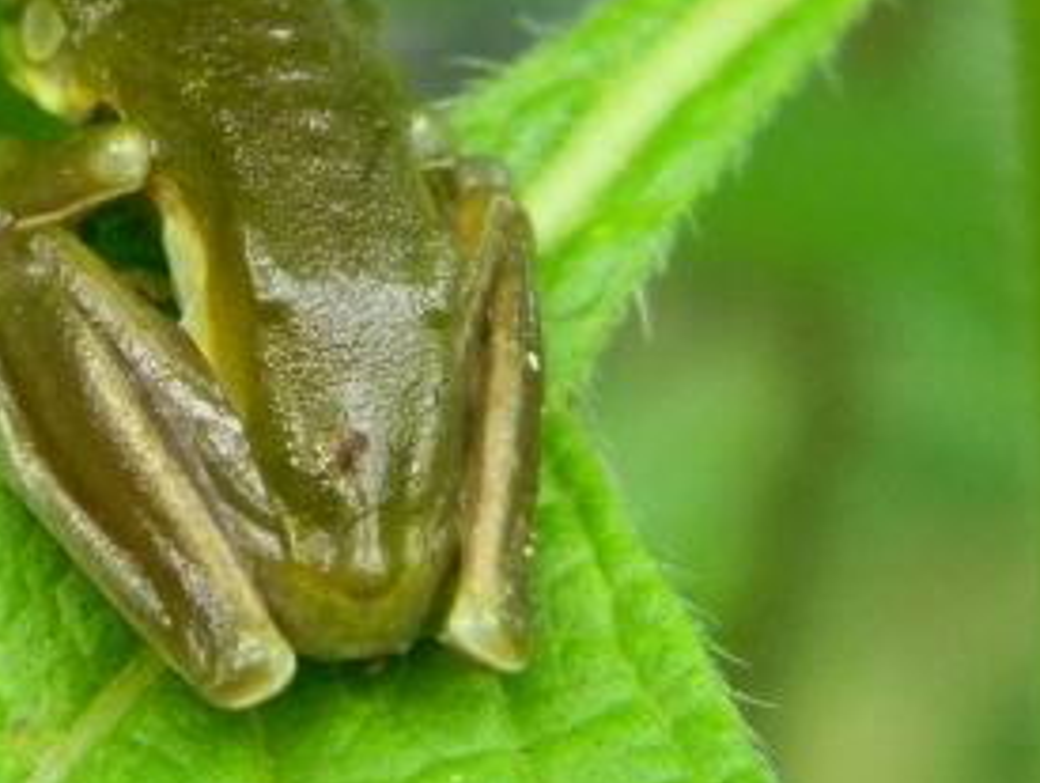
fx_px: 5896
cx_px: 227
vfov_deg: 7.6
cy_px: 155
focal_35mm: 196
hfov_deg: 10.1
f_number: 4.5
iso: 200
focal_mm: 15.1
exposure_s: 1/49.8
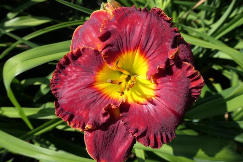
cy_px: 81
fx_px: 162
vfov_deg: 53.1
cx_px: 122
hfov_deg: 73.7
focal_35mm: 24
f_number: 4.5
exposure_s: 1/1000
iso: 200
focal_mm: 8.8
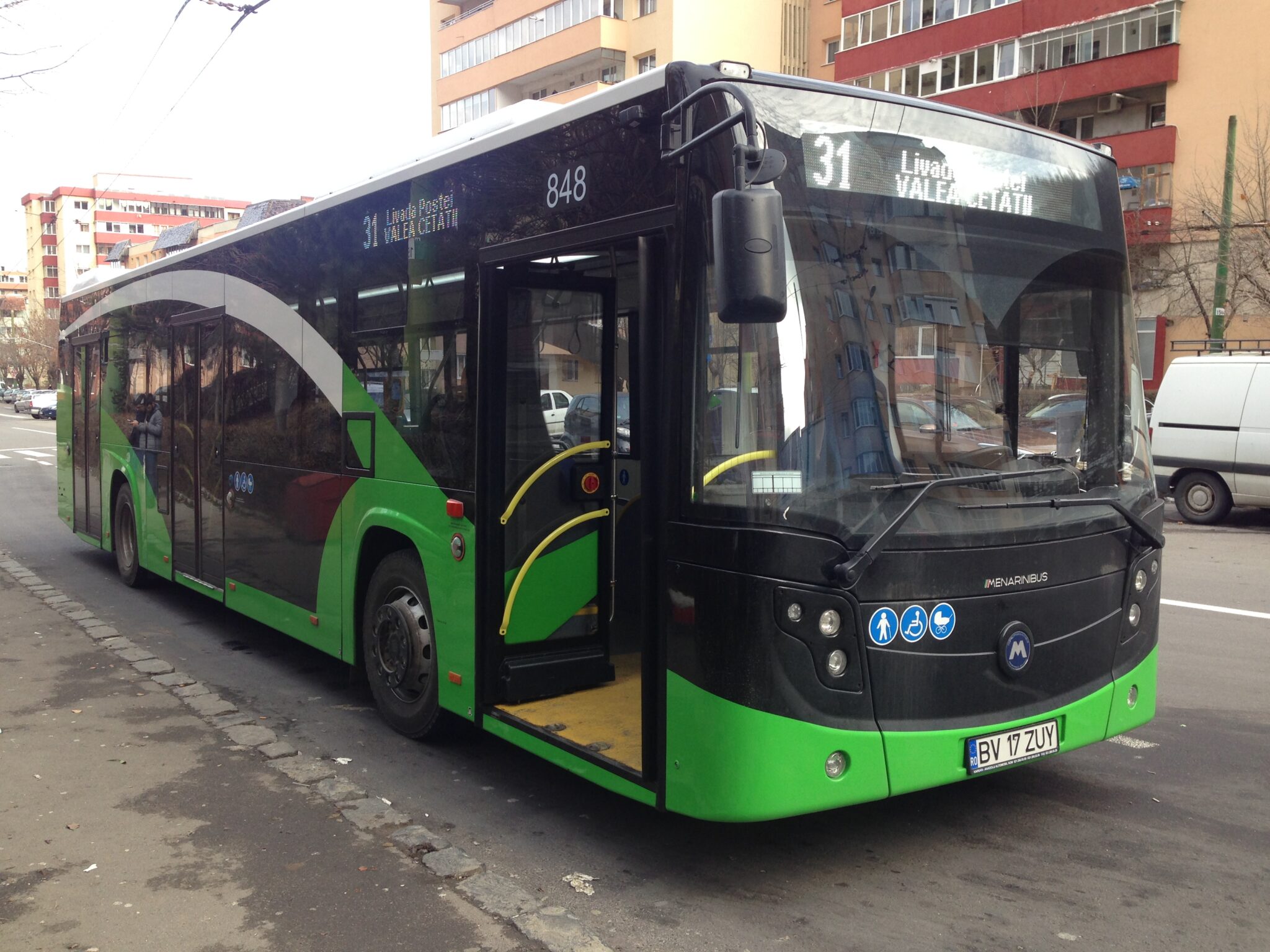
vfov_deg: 42.9
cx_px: 635
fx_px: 1211
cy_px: 476
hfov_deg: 55.4
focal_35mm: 33
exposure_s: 1/195
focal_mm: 4.12
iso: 50
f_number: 2.4
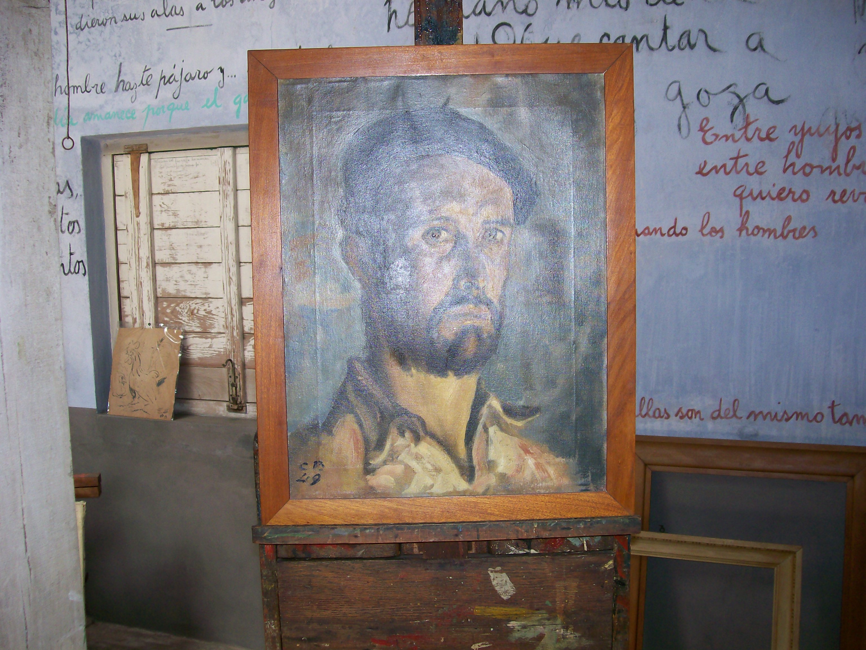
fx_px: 901
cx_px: 433
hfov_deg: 51.4
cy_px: 325
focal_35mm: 36
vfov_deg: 39.7
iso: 80
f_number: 2.7
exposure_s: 1/64
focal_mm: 6
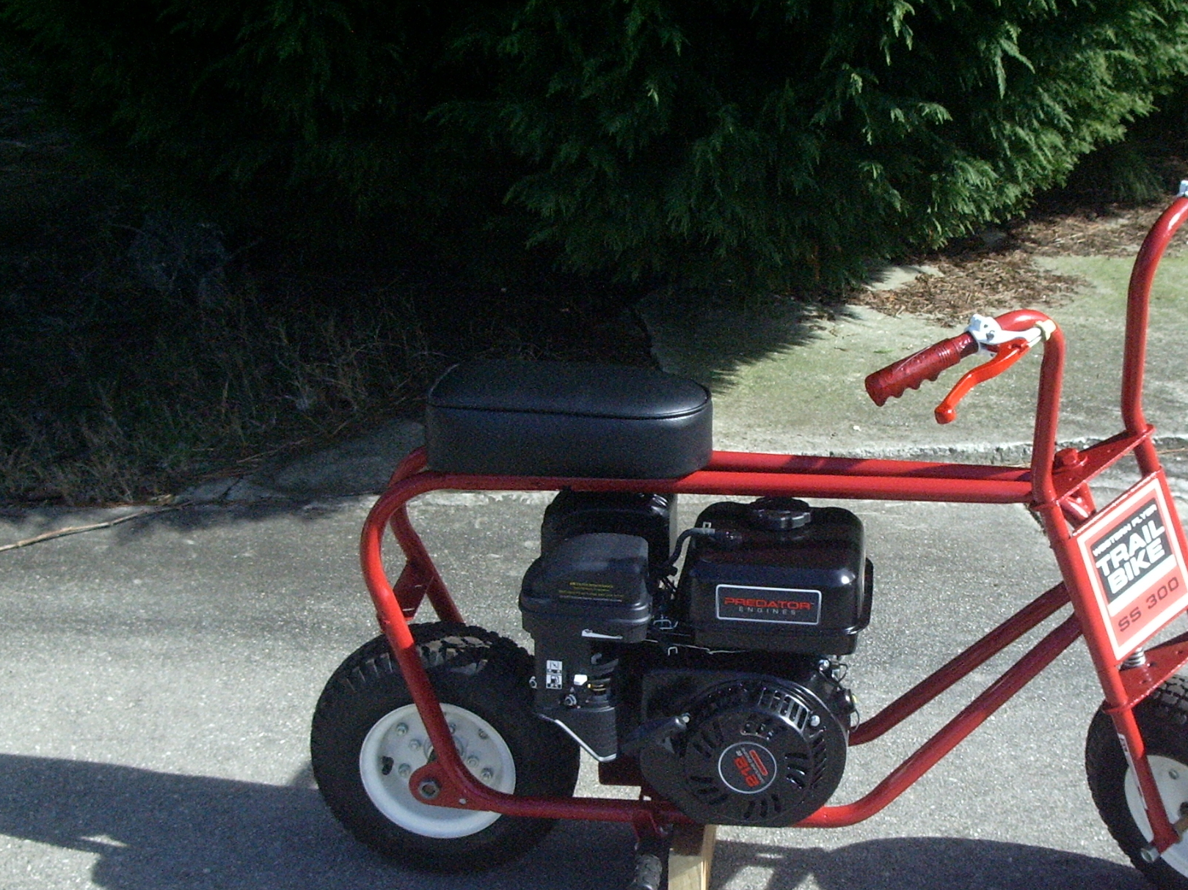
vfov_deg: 23.6
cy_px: 530
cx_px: 715
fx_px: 2128
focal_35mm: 62
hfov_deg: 31.1
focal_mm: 8.2
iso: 400
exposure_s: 1/1000
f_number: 5
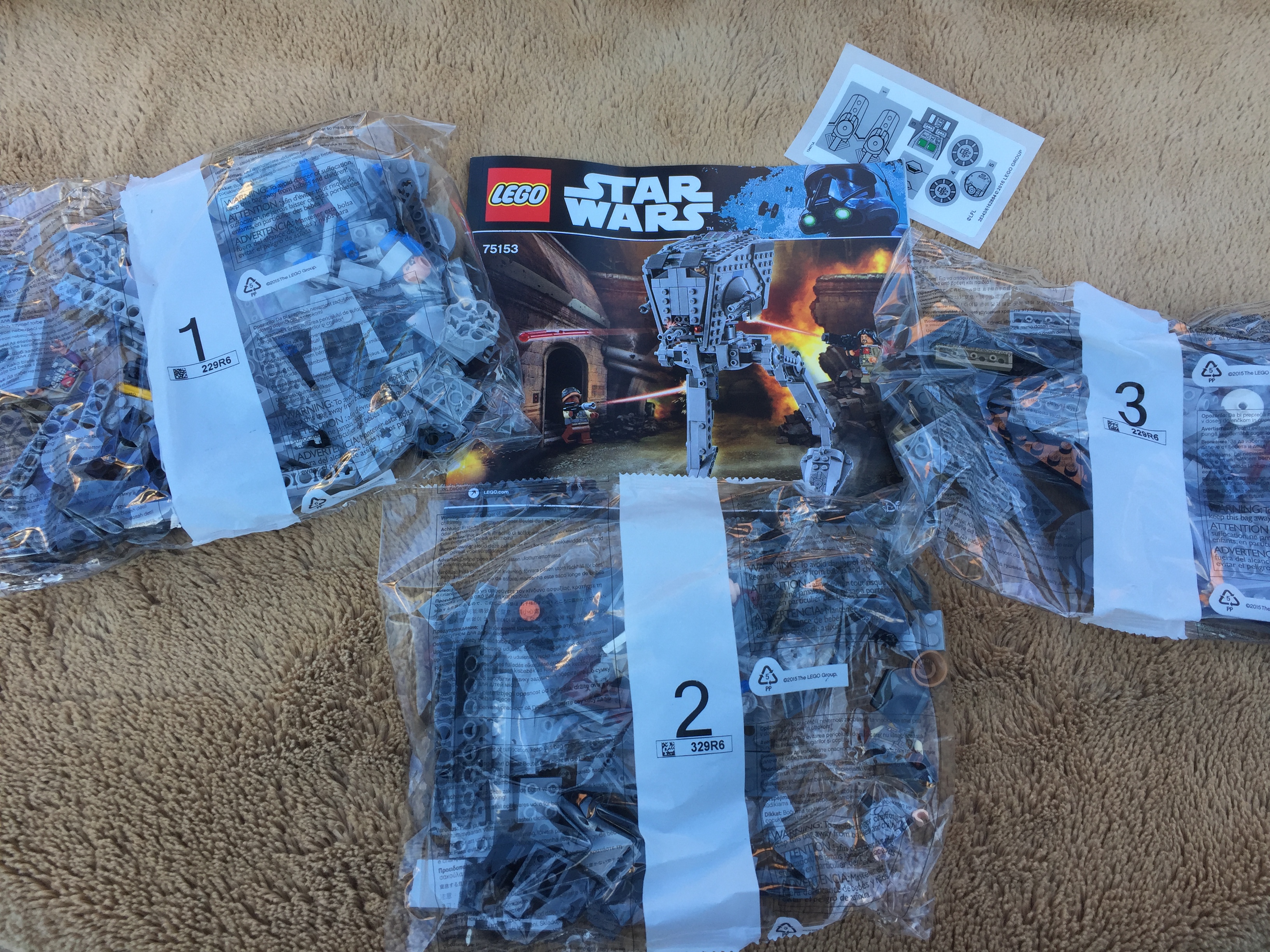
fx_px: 1064
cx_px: 635
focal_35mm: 29
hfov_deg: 61.7
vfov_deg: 48.2
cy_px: 476
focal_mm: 4.15
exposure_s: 1/159
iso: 32
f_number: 2.2
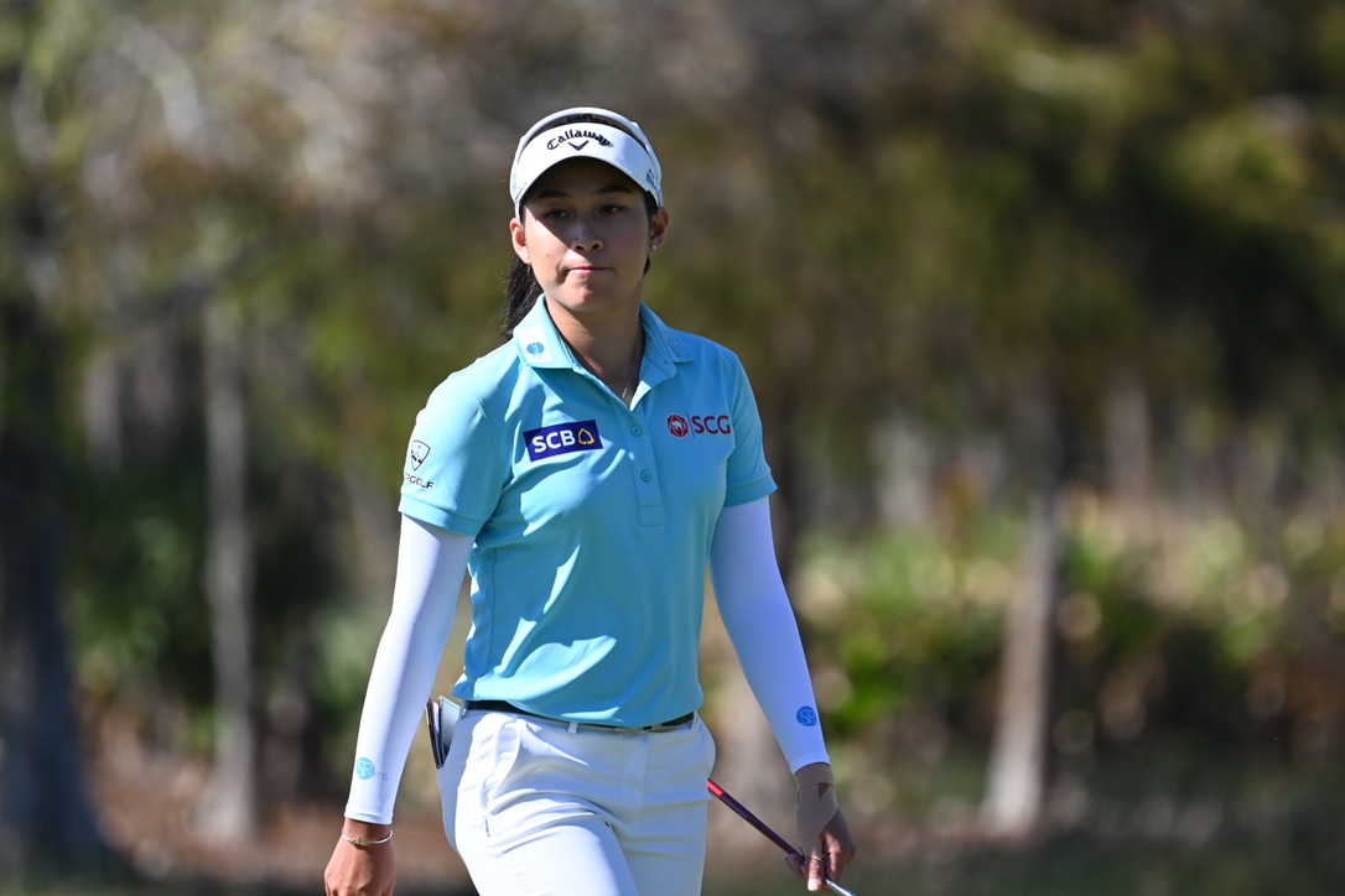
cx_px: 672
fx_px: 22415
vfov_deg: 2.3
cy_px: 448
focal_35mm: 600
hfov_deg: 3.4
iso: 180
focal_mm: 400
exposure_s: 1/640
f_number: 5.6
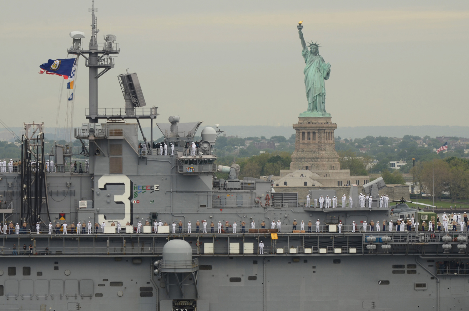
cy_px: 156
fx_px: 2633
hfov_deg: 10.2
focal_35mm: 202
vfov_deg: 6.8
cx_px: 234
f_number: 10
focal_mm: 135
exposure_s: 1/320
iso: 200
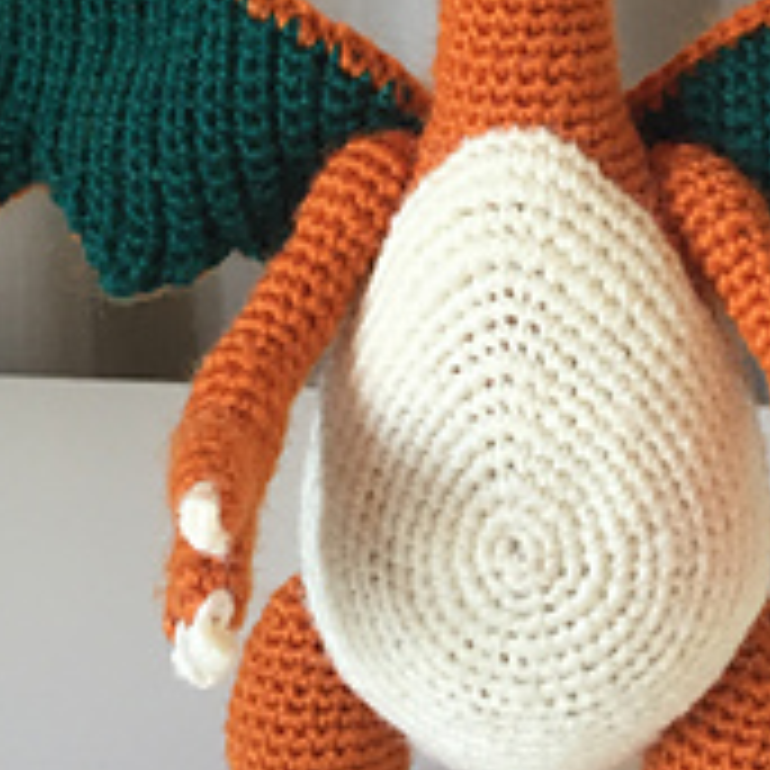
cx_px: 561
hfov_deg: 22.9
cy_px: 239
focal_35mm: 75
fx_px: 1887
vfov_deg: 22.9
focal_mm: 4.15
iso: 64
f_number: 2.2
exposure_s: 1/33
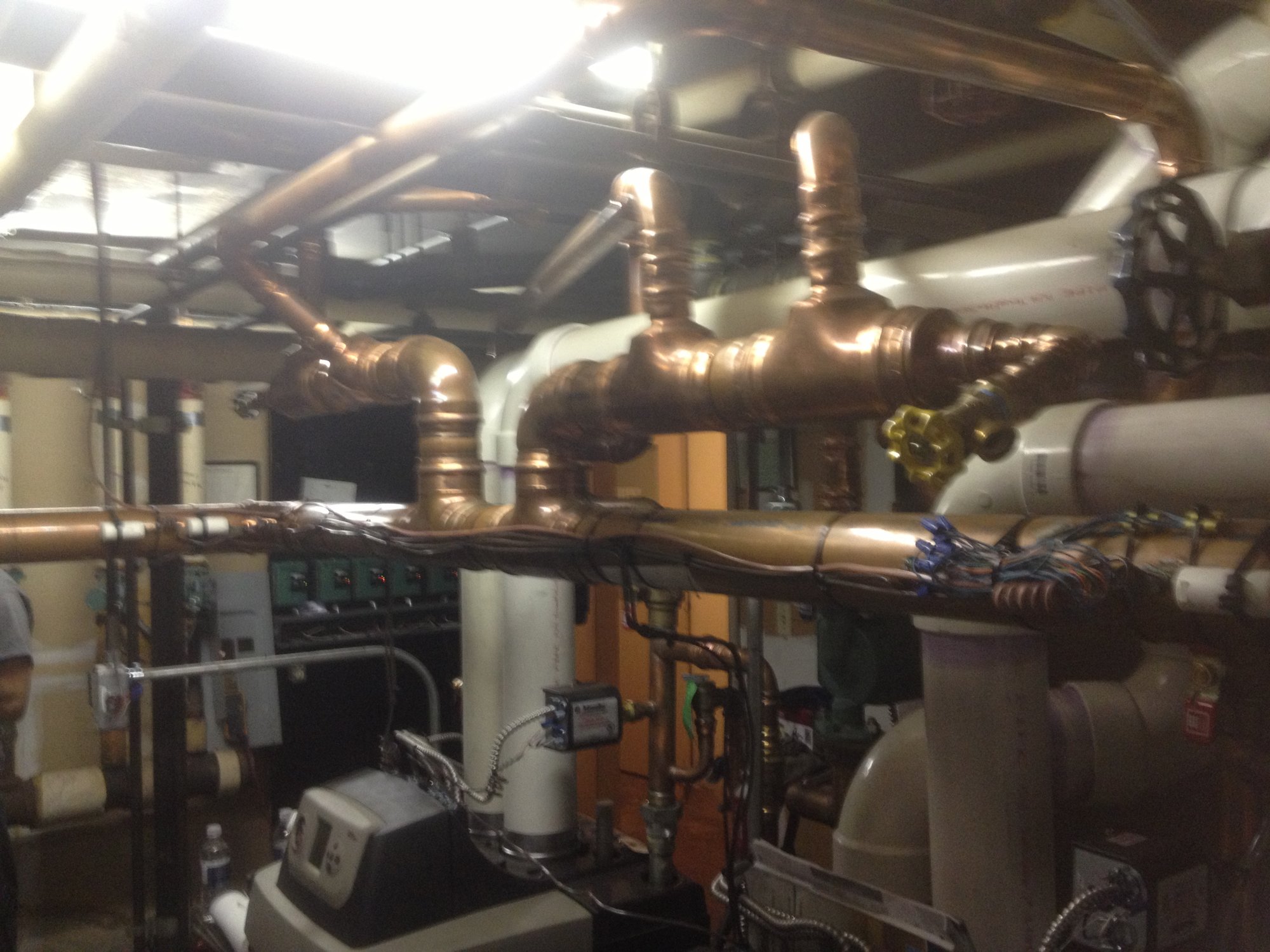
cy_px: 476
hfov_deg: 52.6
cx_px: 635
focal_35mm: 35
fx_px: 1284
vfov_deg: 40.7
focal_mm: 4.28
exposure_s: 1/20
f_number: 2.4
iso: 200
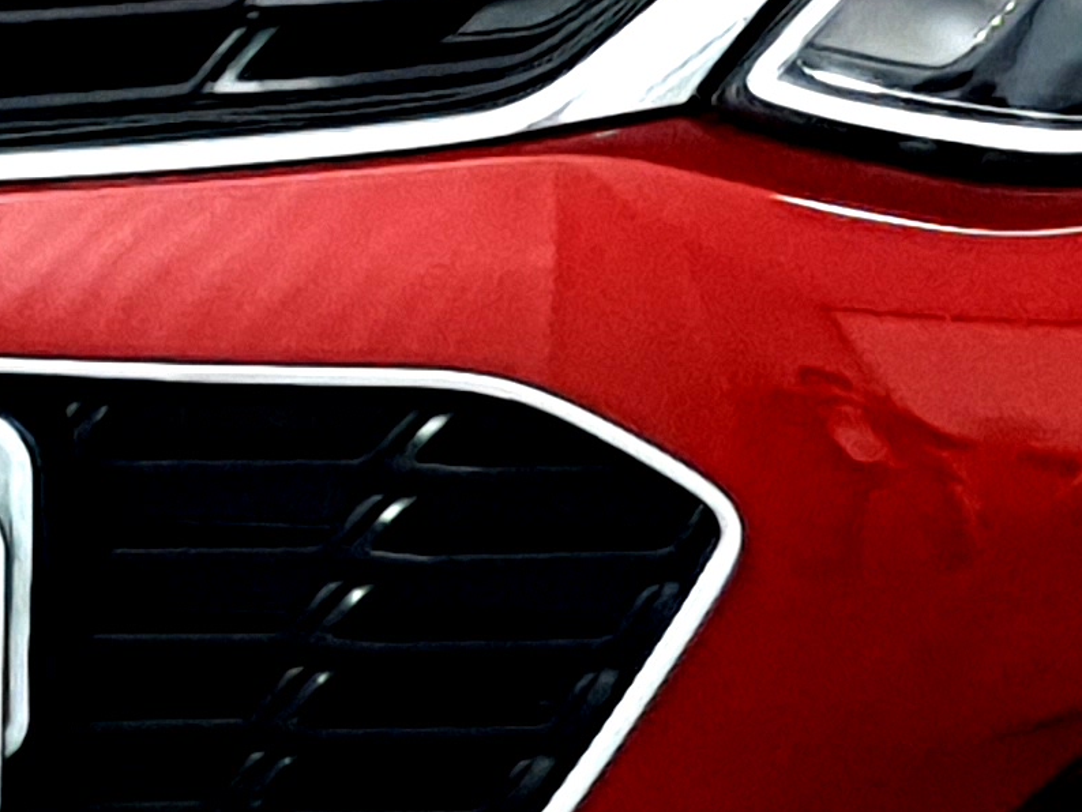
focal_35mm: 132
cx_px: 1147
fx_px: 4127
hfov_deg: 14.6
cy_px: -379
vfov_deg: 10.9
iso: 160
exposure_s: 1/60
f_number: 1.5
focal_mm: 4.32
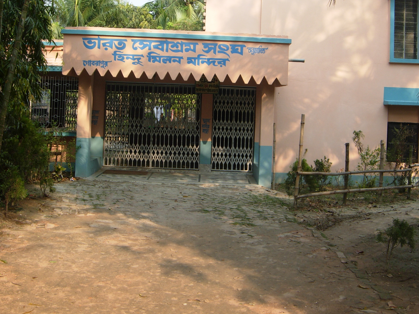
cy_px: 110
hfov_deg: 38.9
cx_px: 209
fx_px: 593
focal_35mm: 49
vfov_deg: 29.5
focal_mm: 7.5
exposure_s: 1/128
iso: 50
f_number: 4.3
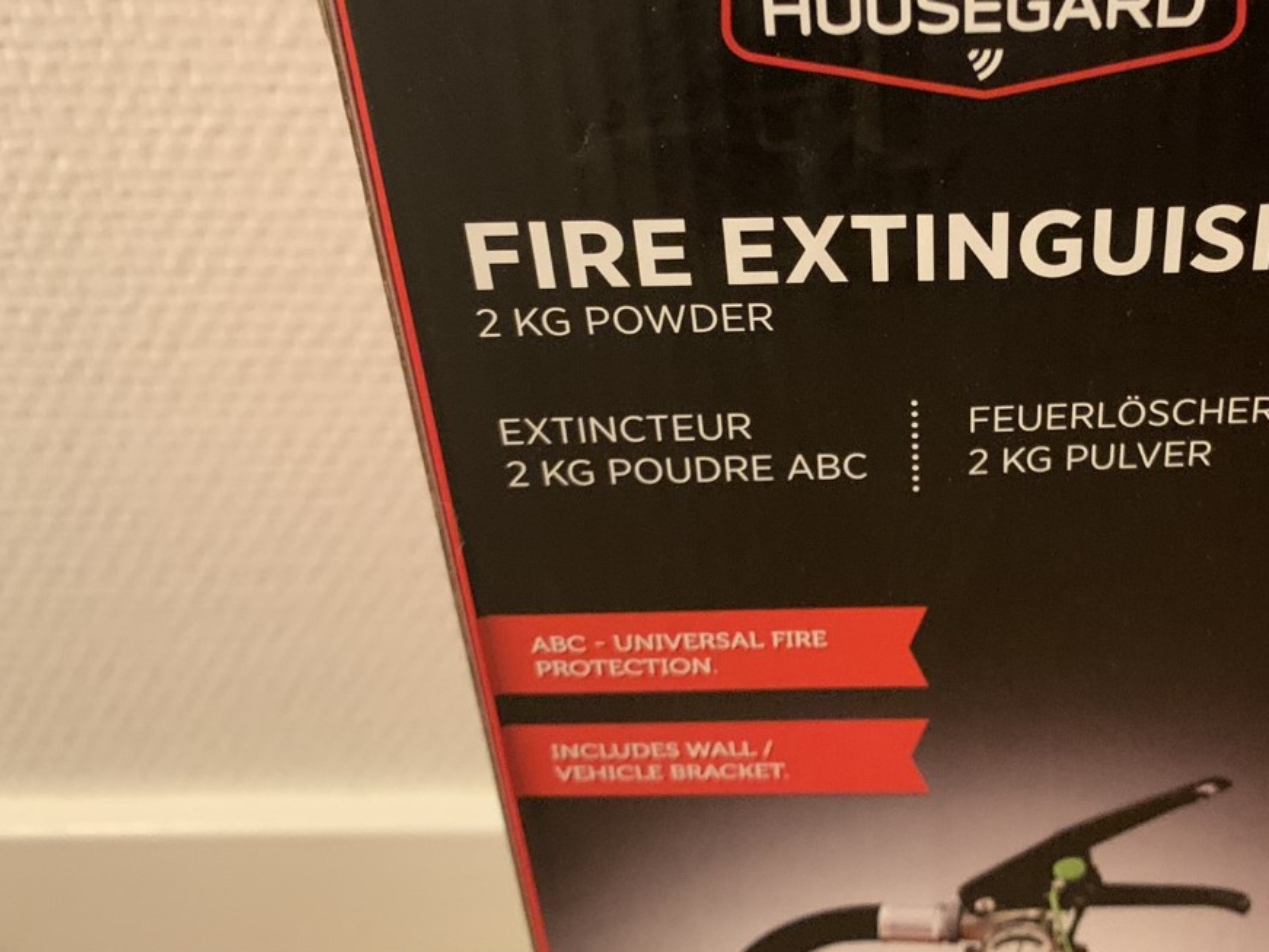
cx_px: 969
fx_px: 1576
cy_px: 309
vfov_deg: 33.3
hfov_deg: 42.4
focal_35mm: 43
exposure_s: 1/25
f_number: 1.8
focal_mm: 4.25
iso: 400
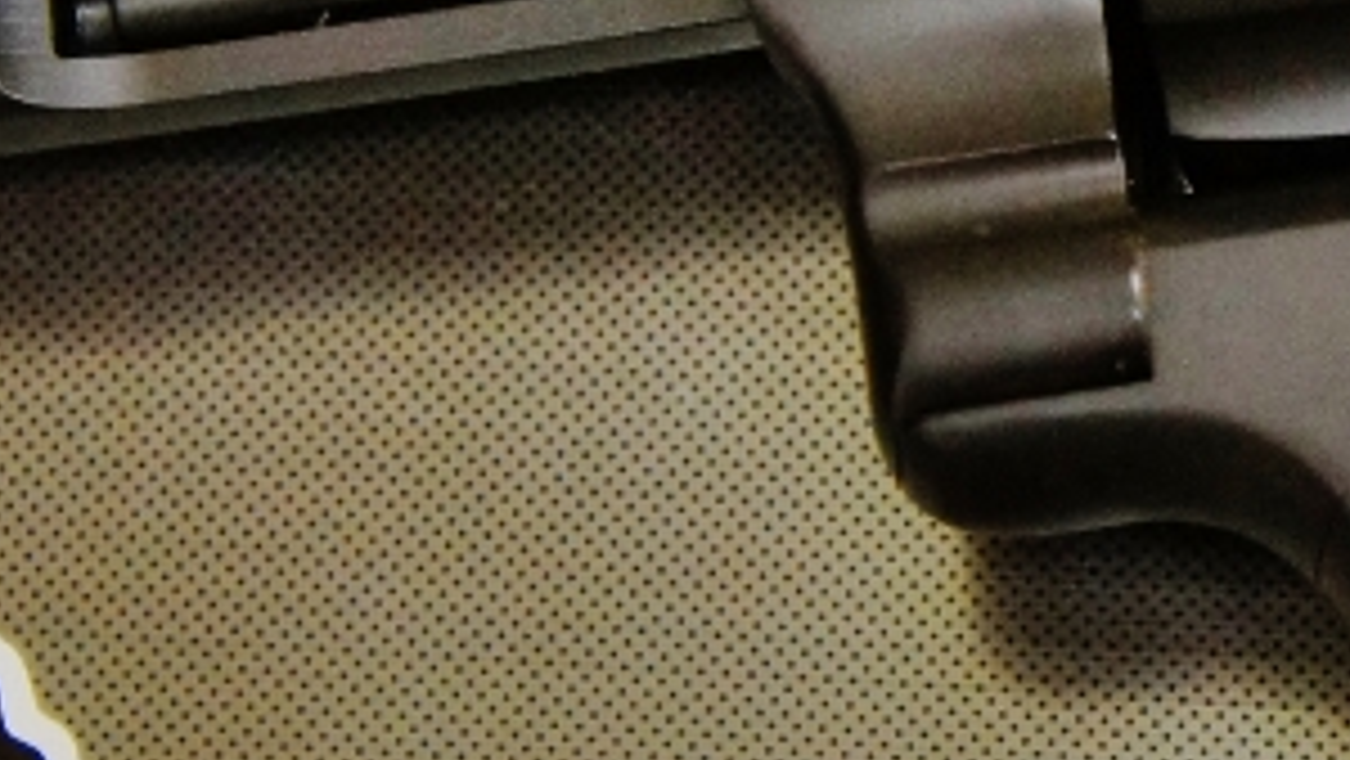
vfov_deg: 5.7
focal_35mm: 214
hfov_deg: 9.9
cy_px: 389
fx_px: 7663
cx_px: 1701
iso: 1600
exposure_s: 1/40
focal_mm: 32
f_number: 4
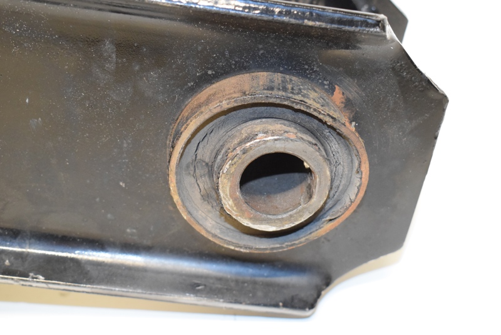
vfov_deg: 22.7
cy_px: 168
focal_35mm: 60
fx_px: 836
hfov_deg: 33.4
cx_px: 250
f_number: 7.1
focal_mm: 40
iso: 3200
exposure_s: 1/160
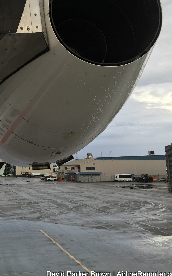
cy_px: 135
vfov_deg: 44.4
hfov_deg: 26.6
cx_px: -11
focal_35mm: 45
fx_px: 337
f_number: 2.2
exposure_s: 1/209
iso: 25
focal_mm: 4.15
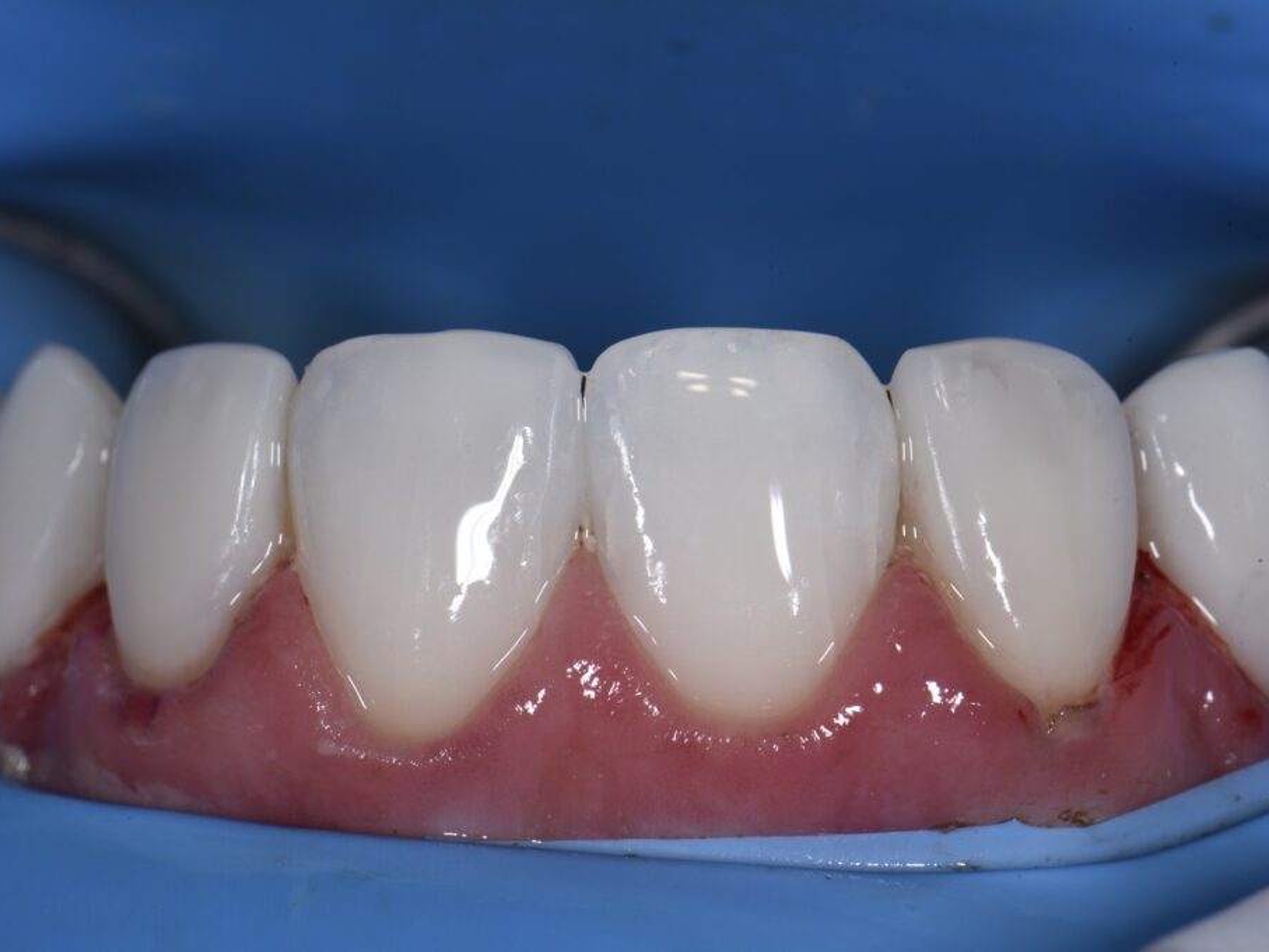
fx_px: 4181
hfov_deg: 17.3
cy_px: 475
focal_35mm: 114
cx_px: 645
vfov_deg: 13.0
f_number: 32
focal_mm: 105
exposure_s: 1/160
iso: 200
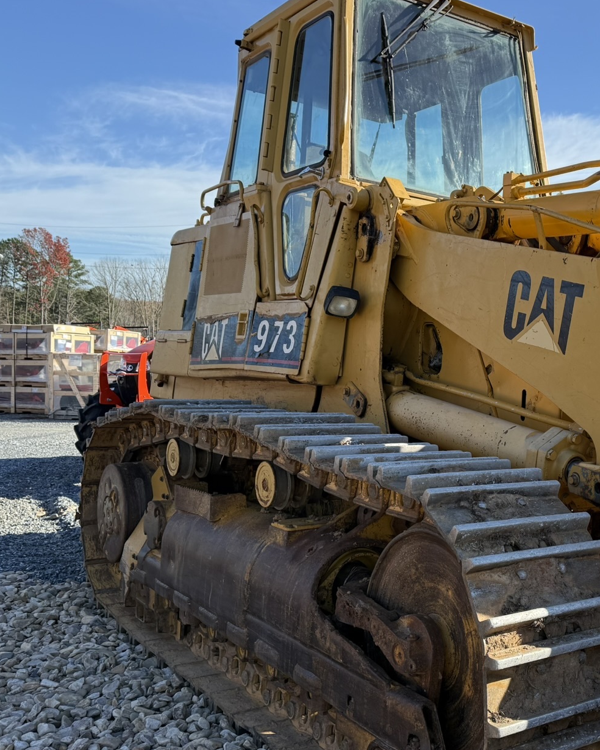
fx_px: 866
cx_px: 524
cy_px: 398
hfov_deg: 36.2
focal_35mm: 39
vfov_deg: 46.8
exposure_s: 1/2525
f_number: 1.78
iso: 100
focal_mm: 6.76
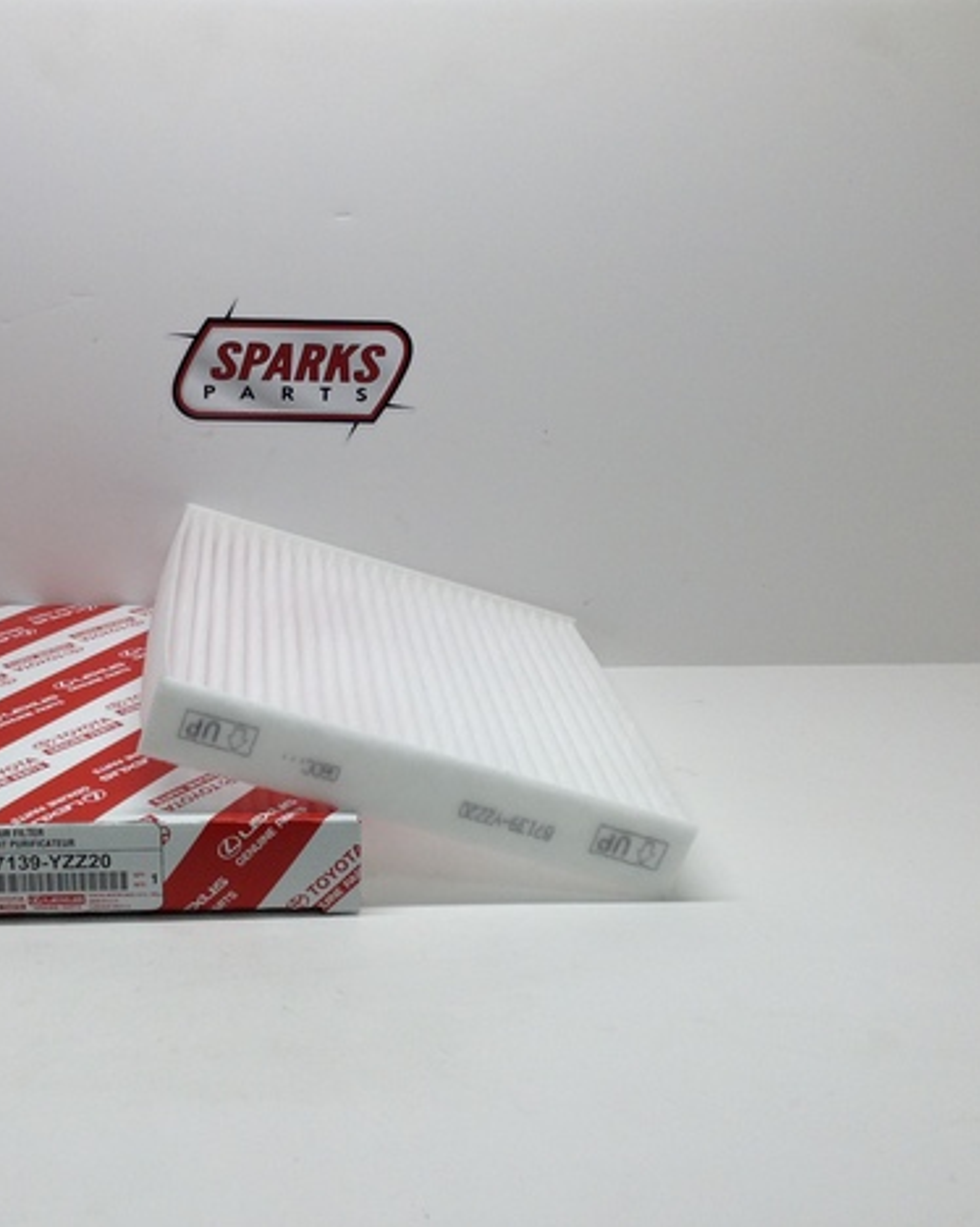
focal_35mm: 44
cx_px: 304
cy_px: 606
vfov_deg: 42.0
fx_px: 1596
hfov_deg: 33.7
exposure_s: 1/40
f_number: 2.4
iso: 32
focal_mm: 3.3
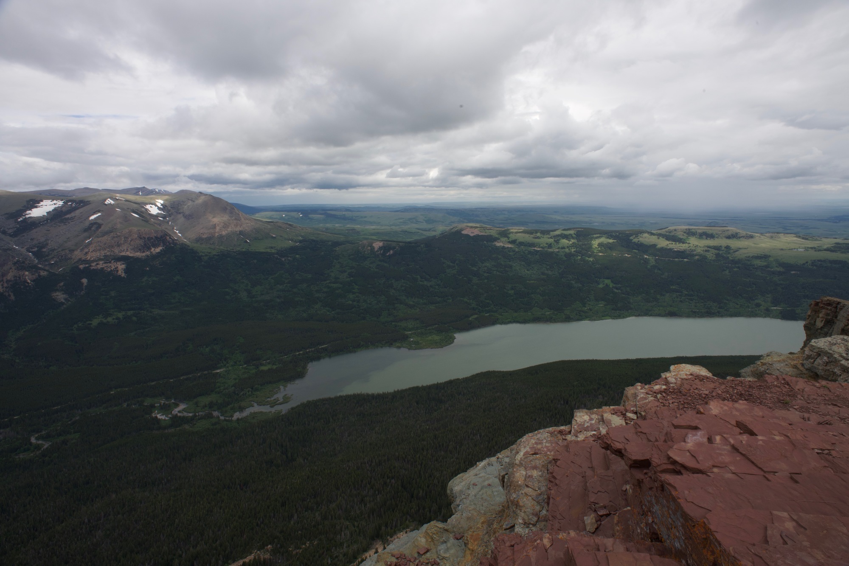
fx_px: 472
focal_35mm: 20
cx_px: 424
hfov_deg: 84.0
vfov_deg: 61.9
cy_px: 283
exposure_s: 1/200
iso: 400
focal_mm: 20
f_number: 20
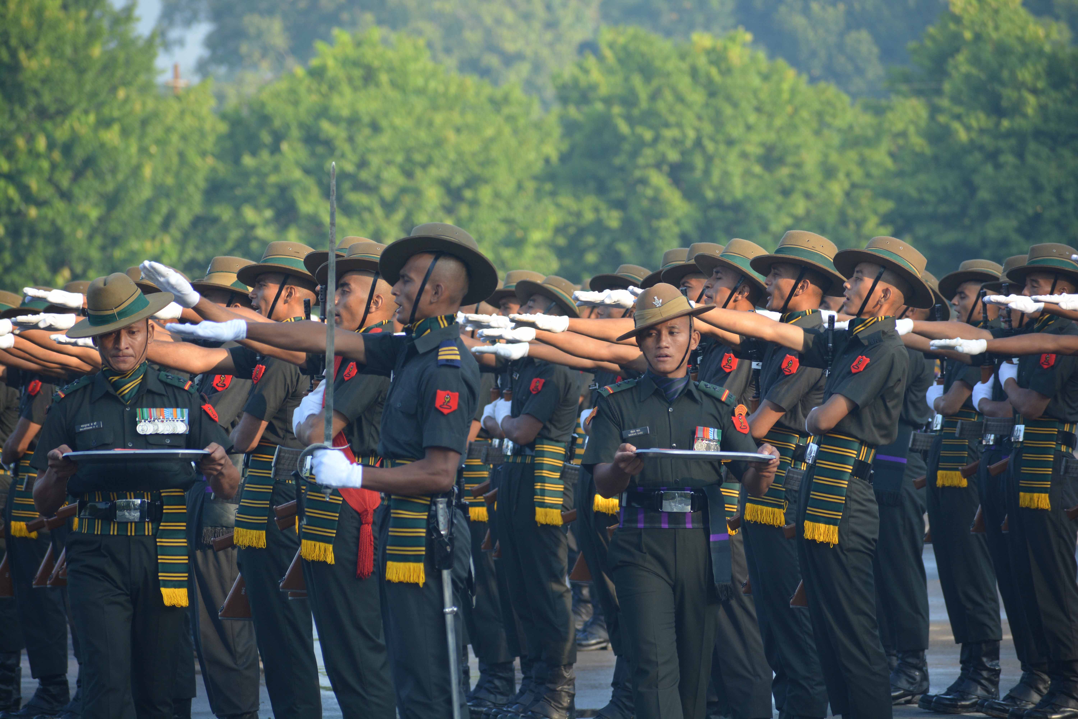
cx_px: 539
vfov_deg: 5.6
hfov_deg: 8.3
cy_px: 360
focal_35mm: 248
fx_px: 7411
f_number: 5.6
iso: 400
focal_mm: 165
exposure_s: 1/500
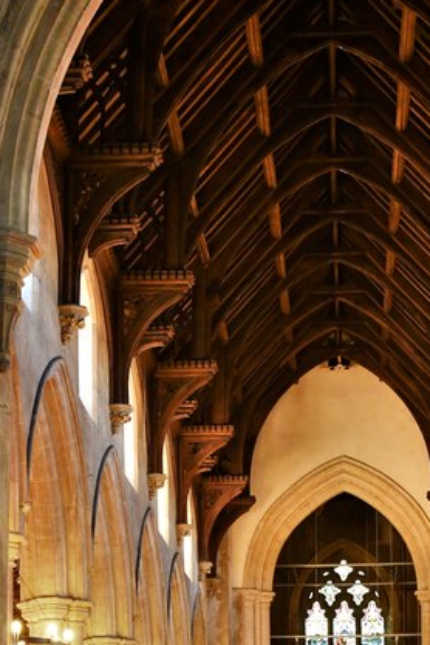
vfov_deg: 32.9
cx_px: 400
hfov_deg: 22.4
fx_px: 1057
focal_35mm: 59
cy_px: 524
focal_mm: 24
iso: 3200
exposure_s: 1/25
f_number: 8
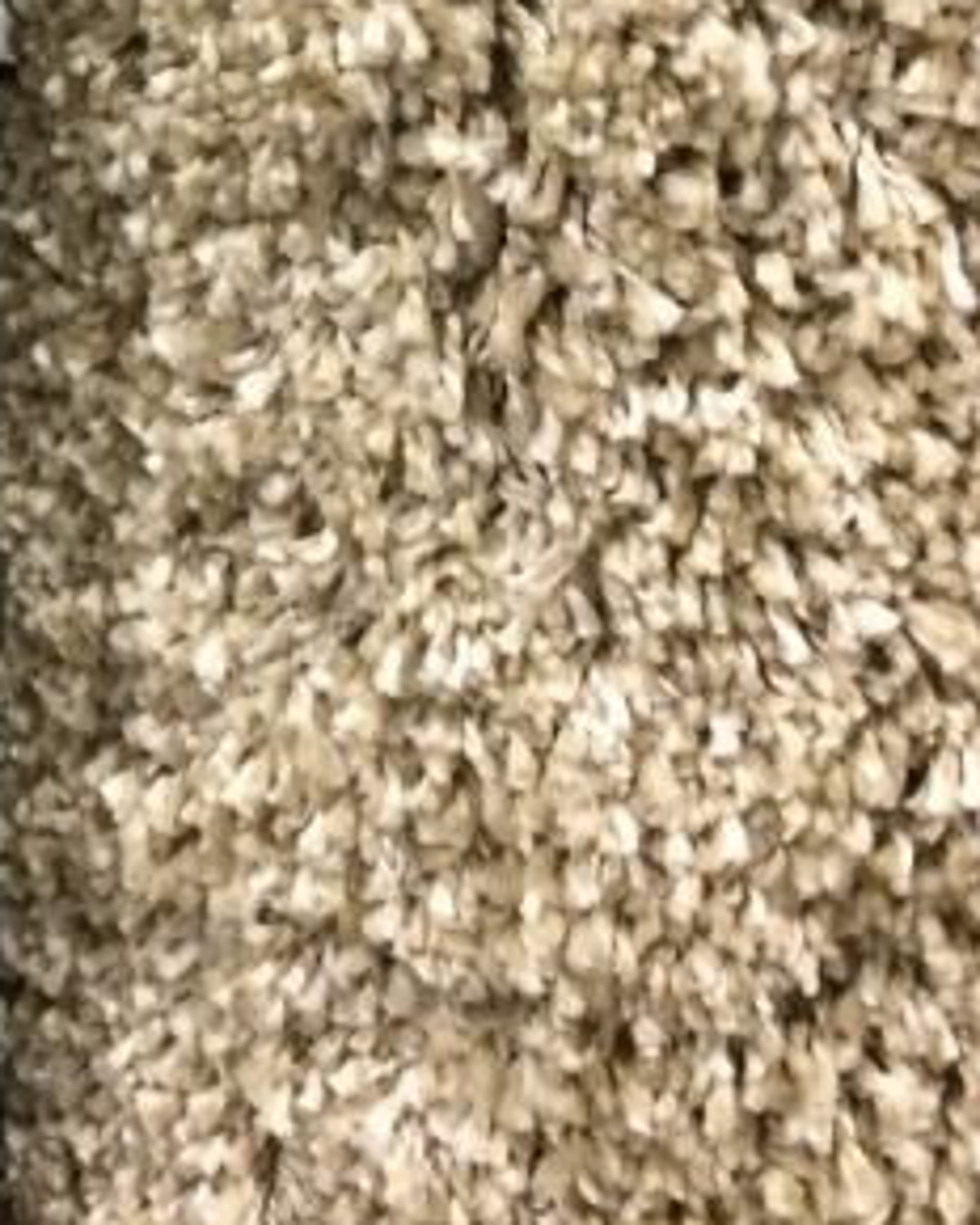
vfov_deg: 24.3
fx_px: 2719
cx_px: -152
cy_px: 21
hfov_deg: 19.4
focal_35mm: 75
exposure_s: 1/33
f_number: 2.2
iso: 125
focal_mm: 4.15
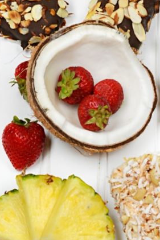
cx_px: 193
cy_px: 185
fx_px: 1308
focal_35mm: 196
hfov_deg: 7.0
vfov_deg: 10.5
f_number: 10
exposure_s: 1/5
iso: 100
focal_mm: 50
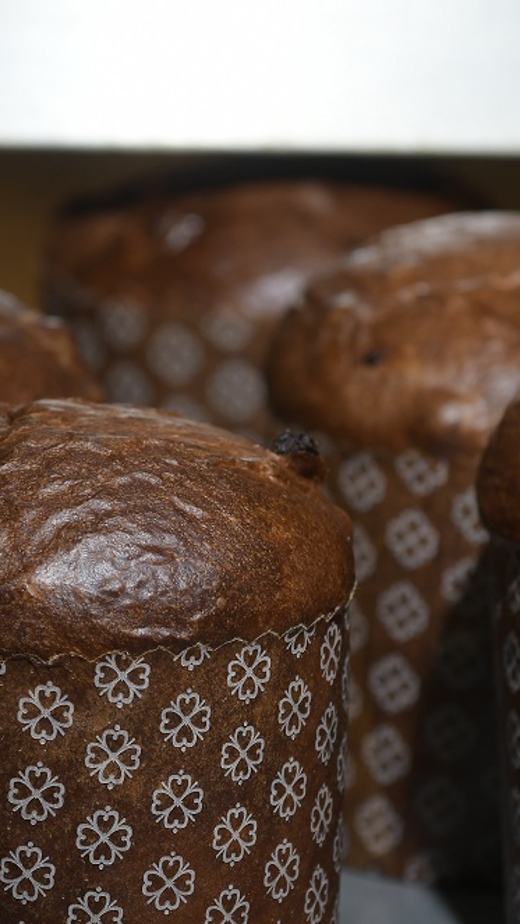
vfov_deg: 6.3
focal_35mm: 344
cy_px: 461
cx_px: 183
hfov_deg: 3.5
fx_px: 8426
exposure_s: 1/60
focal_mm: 145
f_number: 4
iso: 250
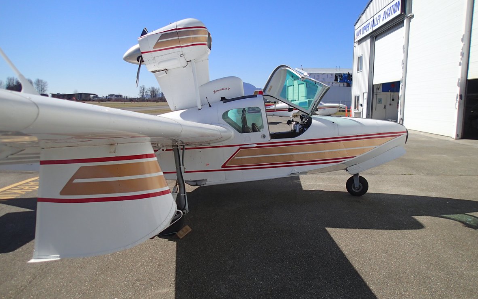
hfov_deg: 68.4
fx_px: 352
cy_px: 156
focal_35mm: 27
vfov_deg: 46.0
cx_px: 243
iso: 100
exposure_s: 1/400
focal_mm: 4.5
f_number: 5.6
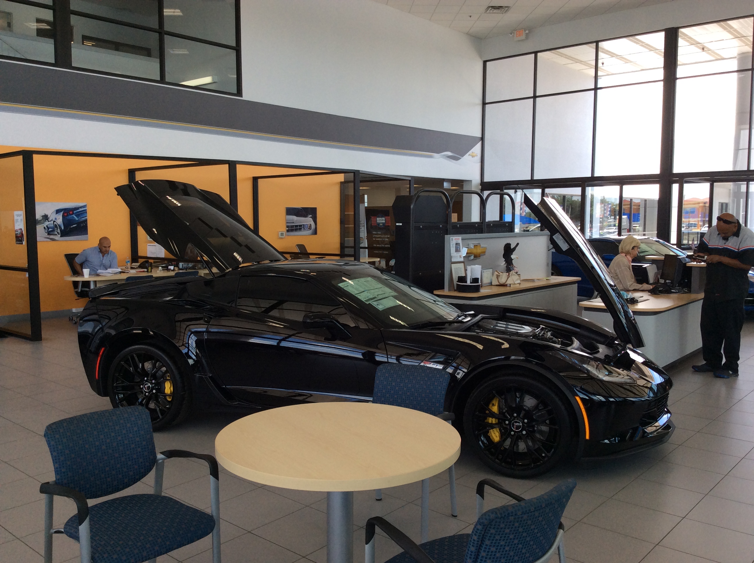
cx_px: 377
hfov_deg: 56.9
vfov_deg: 44.1
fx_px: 696
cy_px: 282
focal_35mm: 32
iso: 32
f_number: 2.4
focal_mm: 3.3
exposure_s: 1/209
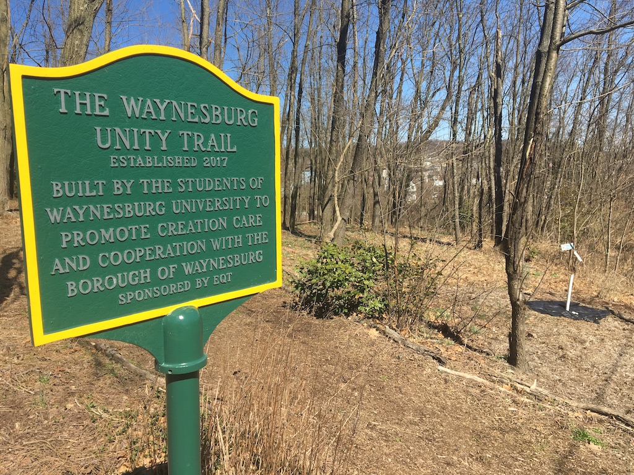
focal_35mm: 29
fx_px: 531
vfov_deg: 48.2
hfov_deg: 61.7
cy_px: 238
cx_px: 317
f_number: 2.2
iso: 25
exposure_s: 1/1054
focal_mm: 4.15
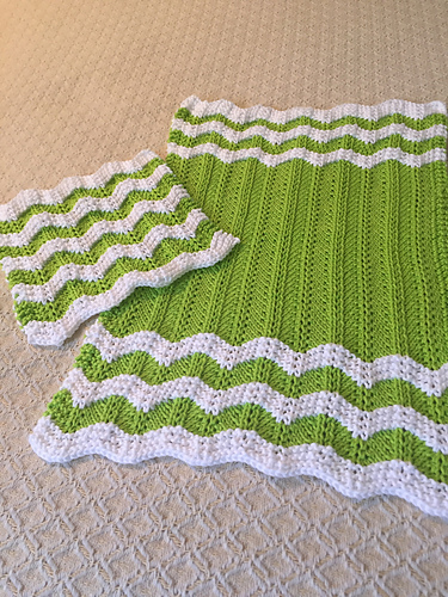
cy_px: 298
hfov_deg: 48.2
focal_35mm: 29
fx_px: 500
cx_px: 224
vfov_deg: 61.7
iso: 64
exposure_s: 1/30
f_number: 2.2
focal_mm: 4.15
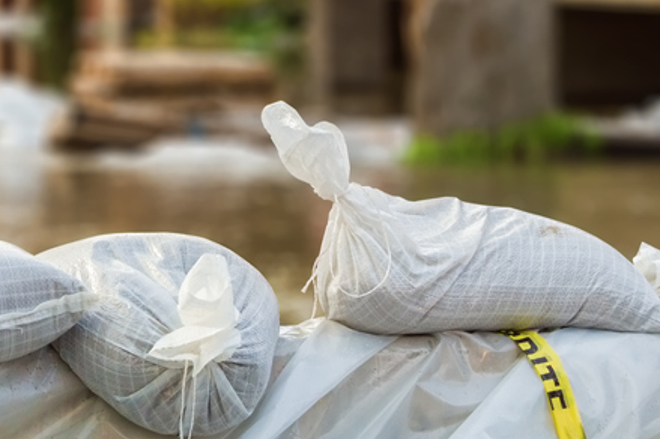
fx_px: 4452
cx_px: 25
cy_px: -71
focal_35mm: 243
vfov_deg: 5.6
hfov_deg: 8.4
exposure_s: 1/250
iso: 800
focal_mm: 85
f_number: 10
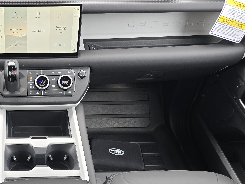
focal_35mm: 43
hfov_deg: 40.6
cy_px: 121
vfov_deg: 33.3
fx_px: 304
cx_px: 26
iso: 25
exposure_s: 1/64.9
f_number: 1.7
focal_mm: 6.3
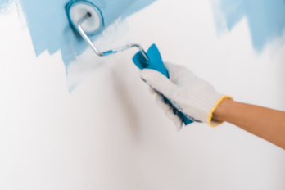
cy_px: -67
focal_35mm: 109
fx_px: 863
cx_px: 327
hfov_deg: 18.0
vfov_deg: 12.1
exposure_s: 1/160
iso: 100
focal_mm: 38
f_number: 4
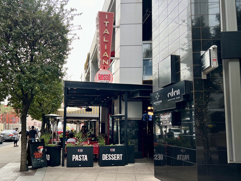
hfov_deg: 67.3
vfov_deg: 53.1
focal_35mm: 26
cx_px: 120
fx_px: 181
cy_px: 90
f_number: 1.5
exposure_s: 1/588
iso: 50
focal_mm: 5.7
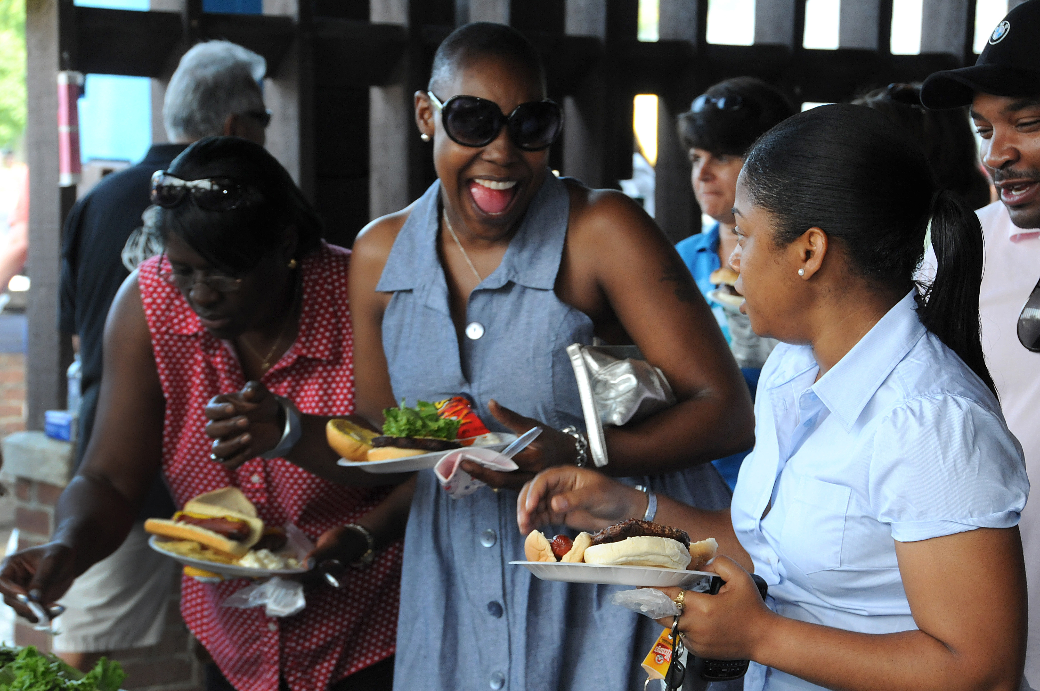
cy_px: 346
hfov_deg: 20.9
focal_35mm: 98
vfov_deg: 14.0
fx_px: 2813
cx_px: 520
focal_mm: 65
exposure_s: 1/125
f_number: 6.3
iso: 800
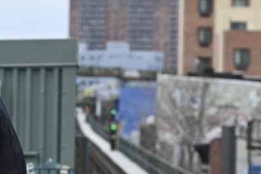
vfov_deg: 2.7
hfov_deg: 4.1
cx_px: 31
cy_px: 143
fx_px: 3677
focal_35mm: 507
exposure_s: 1/800
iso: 360
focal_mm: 122
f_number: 5.6
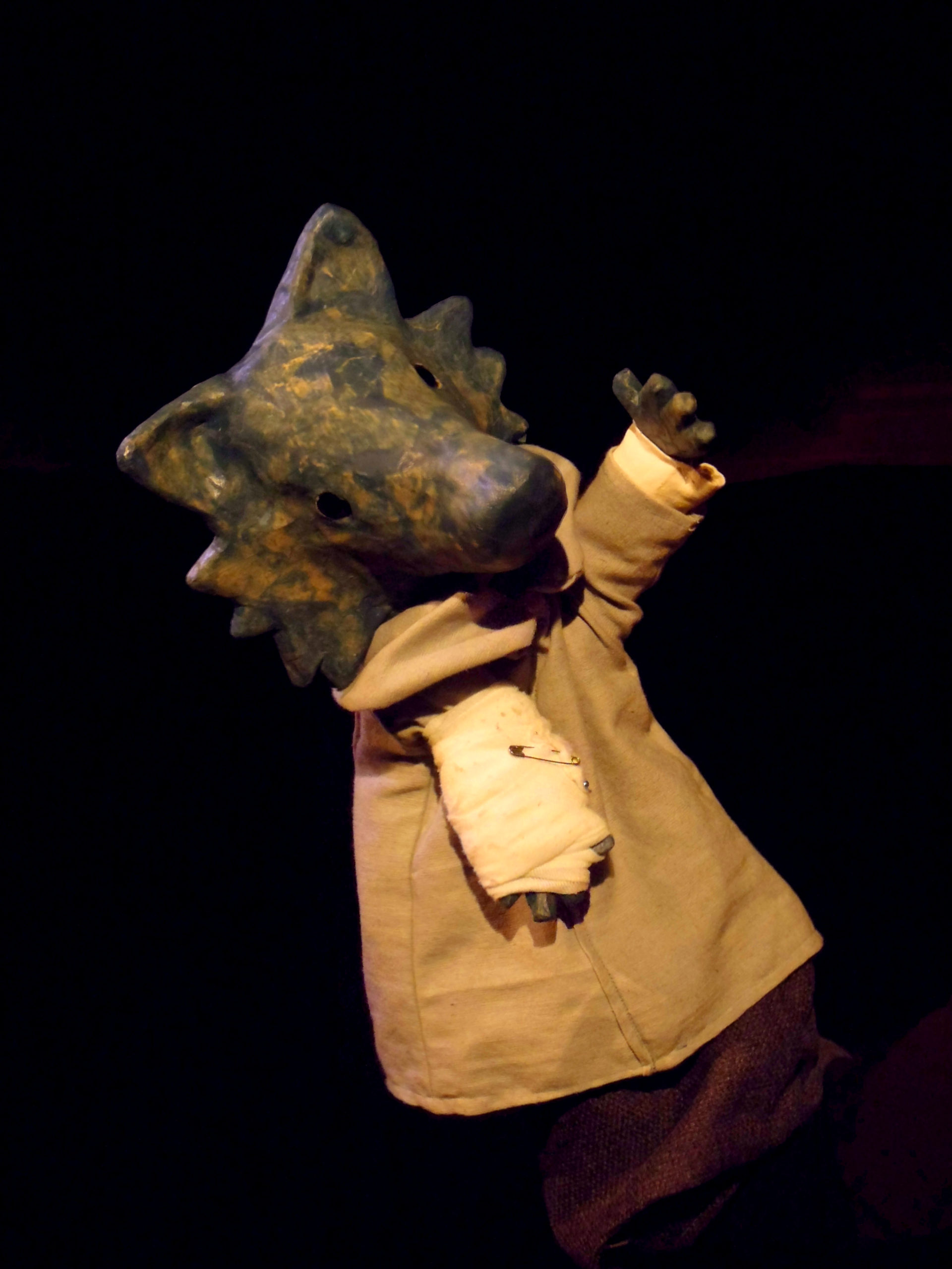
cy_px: 634
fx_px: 2824
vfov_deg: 25.3
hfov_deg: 19.1
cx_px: 476
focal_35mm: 77
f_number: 4.2
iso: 1400
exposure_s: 1/30
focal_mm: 13.8
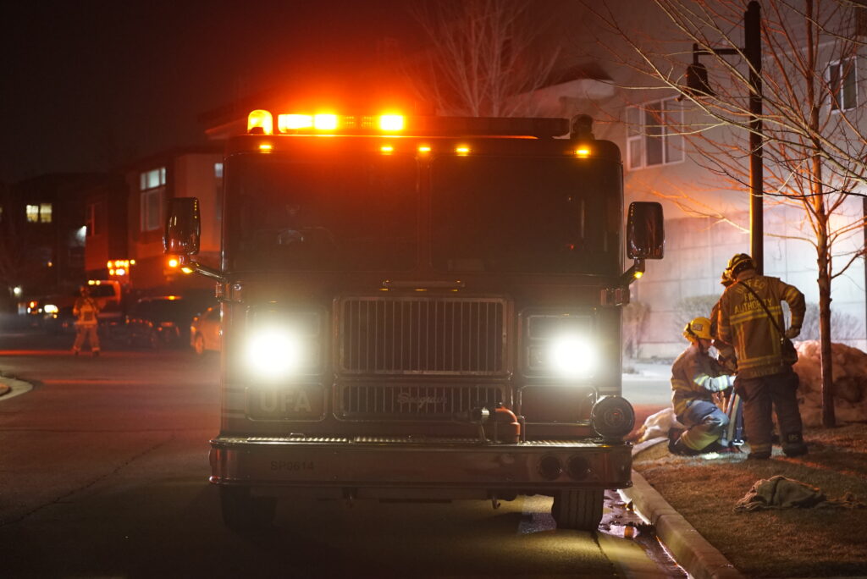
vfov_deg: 19.5
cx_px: 434
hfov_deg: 28.8
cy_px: 290
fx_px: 1687
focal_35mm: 70
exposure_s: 1/160
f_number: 2.8
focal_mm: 70
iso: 6400
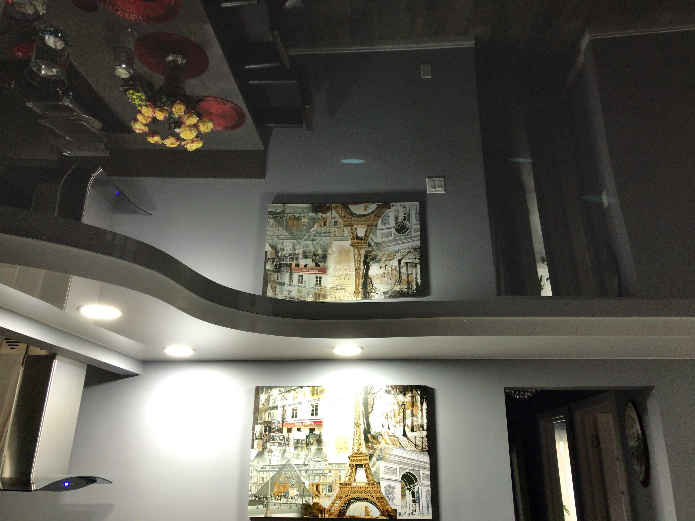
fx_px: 562
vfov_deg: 49.7
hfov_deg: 63.4
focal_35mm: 28
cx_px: 348
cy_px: 260
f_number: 1.8
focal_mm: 3.99
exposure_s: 1/20
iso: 80
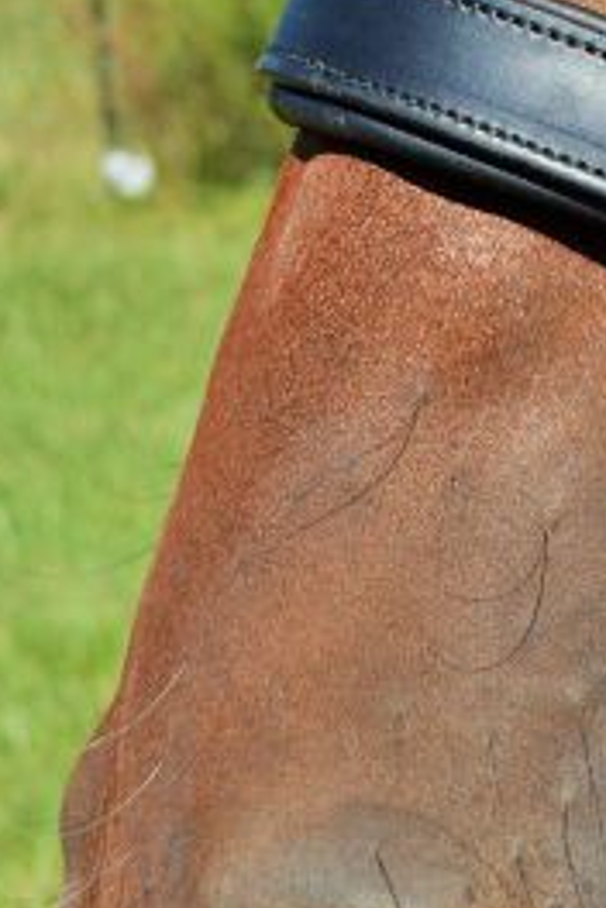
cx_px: 1238
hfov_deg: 7.4
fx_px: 4469
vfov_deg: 11.3
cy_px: -289
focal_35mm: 177
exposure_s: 1/1600
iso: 360
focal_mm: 26
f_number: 5.6
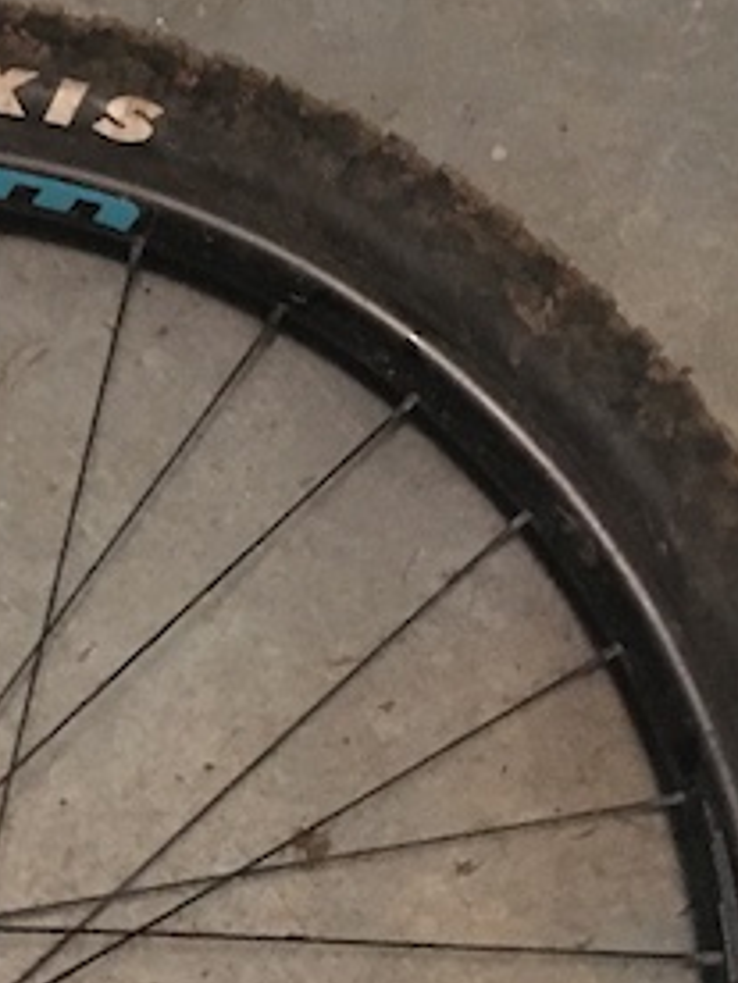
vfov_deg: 23.0
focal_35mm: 84
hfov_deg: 16.9
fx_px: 2388
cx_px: -121
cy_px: 784
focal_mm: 4.15
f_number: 2.2
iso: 640
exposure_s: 1/15
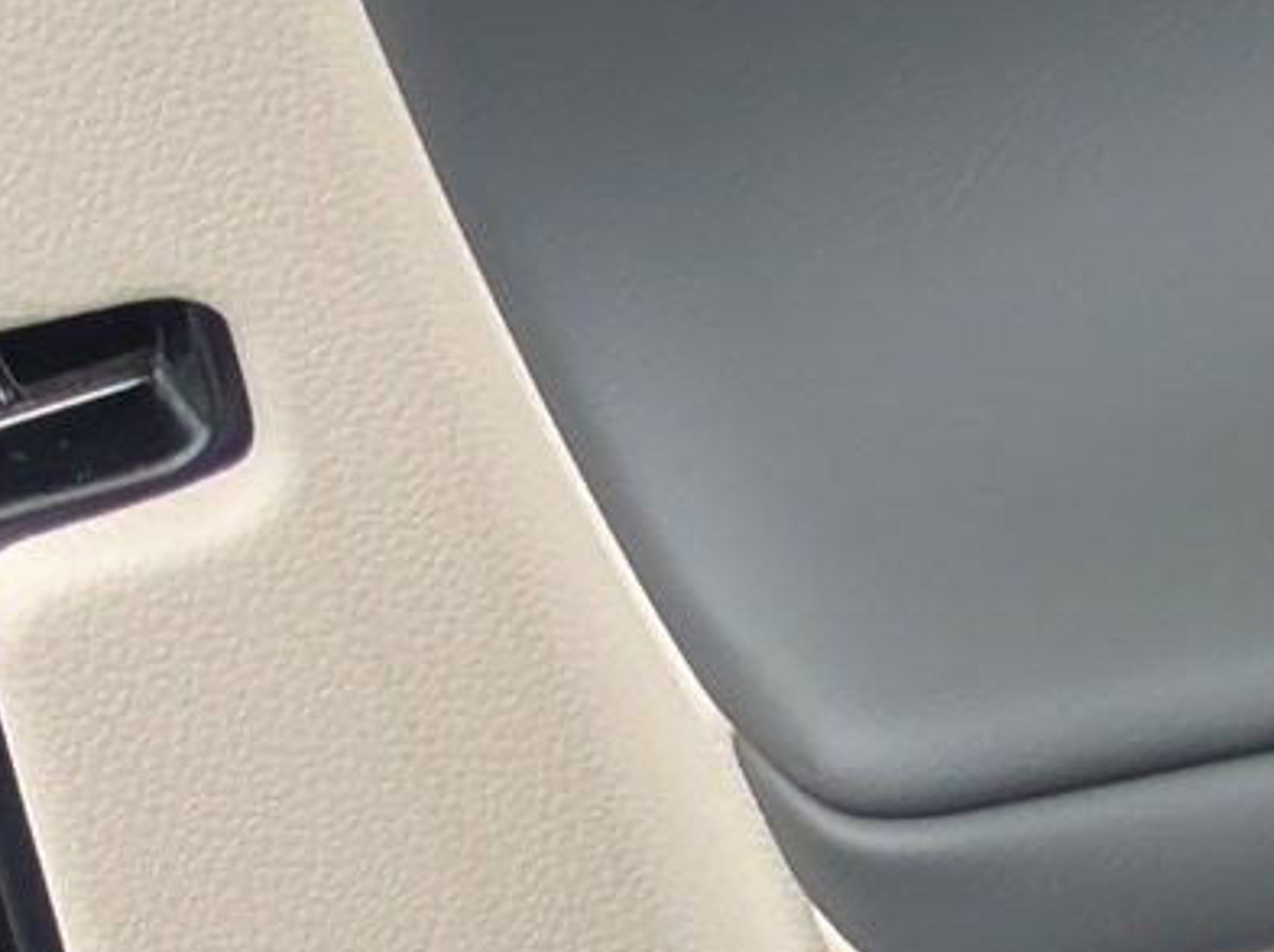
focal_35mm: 313
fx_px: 11509
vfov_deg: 4.7
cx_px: 3961
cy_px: 301
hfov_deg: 5.9
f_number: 1.85
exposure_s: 1/311
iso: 46
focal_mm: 6.81
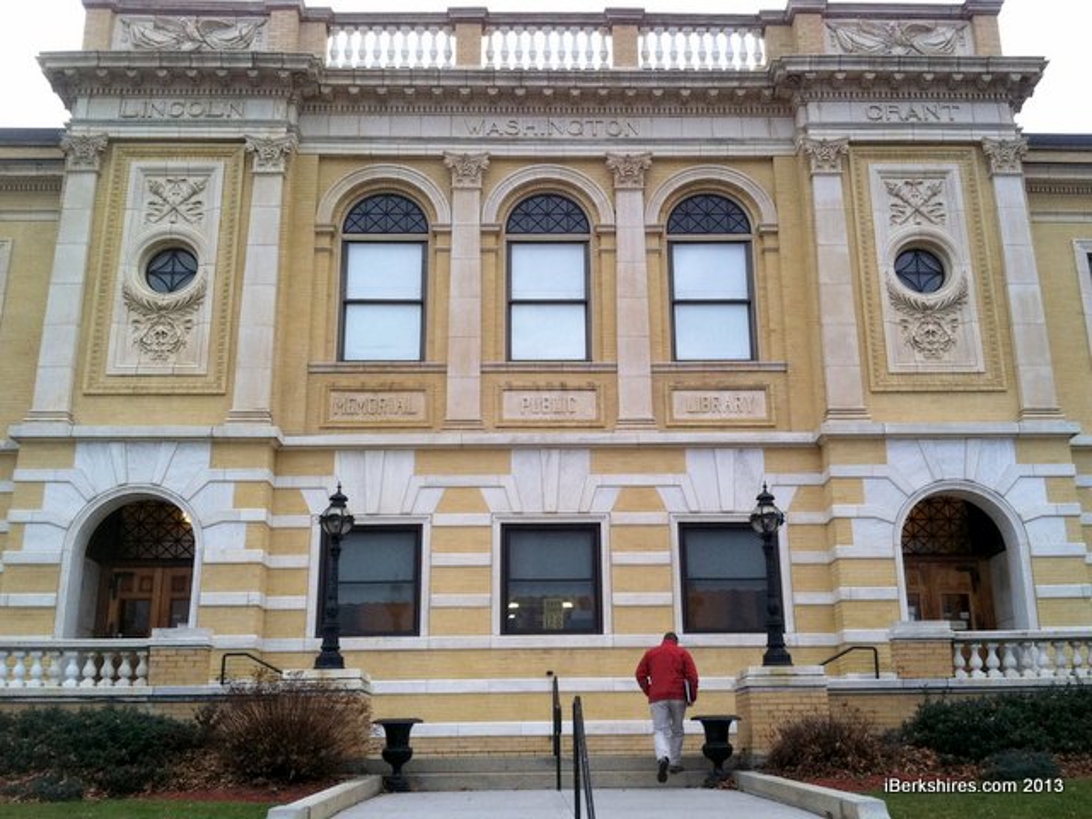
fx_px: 1104
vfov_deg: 40.7
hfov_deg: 52.6
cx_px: 546
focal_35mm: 35
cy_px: 410
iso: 125
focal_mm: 3.85
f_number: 2.8
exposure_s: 1/100
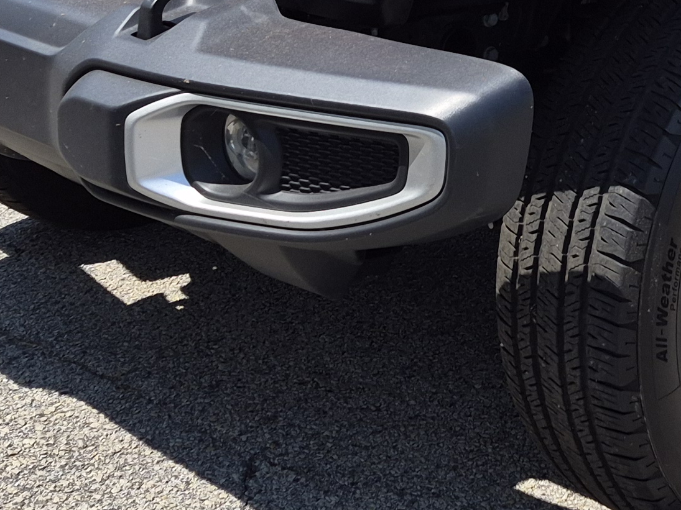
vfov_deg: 16.4
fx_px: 1652
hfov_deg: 22.0
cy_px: -198
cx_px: 748
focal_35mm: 84
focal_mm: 5.4
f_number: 1.8
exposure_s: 1/4816
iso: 80
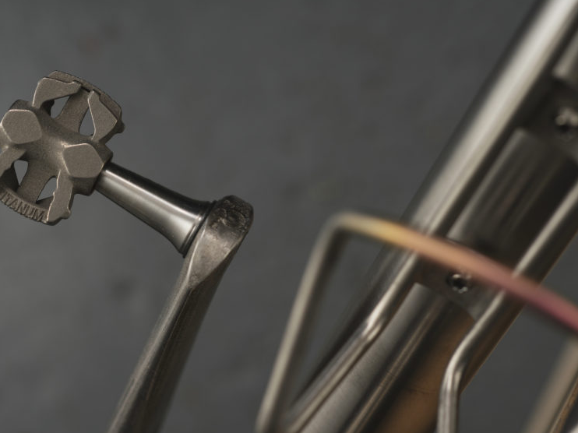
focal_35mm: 98
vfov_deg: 15.1
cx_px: 205
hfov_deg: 20.0
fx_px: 1636
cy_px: 238
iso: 100
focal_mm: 90
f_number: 5.6
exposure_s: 1/125
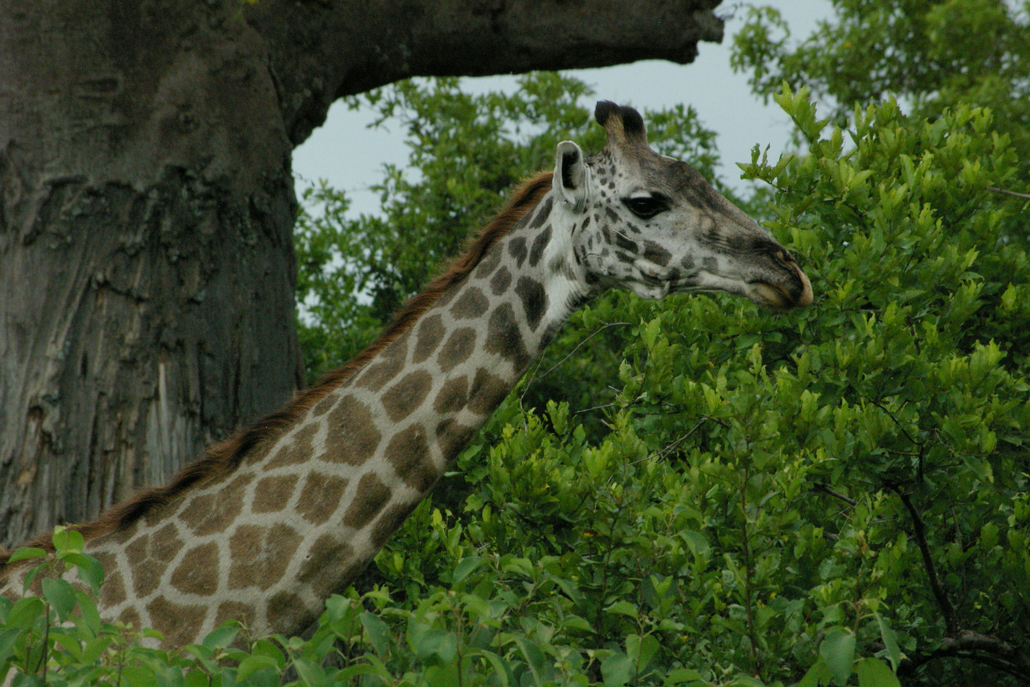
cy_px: 344
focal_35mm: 300
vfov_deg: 4.6
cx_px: 515
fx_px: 8583
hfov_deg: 6.9
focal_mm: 200
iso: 1600
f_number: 9.5
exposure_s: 1/500
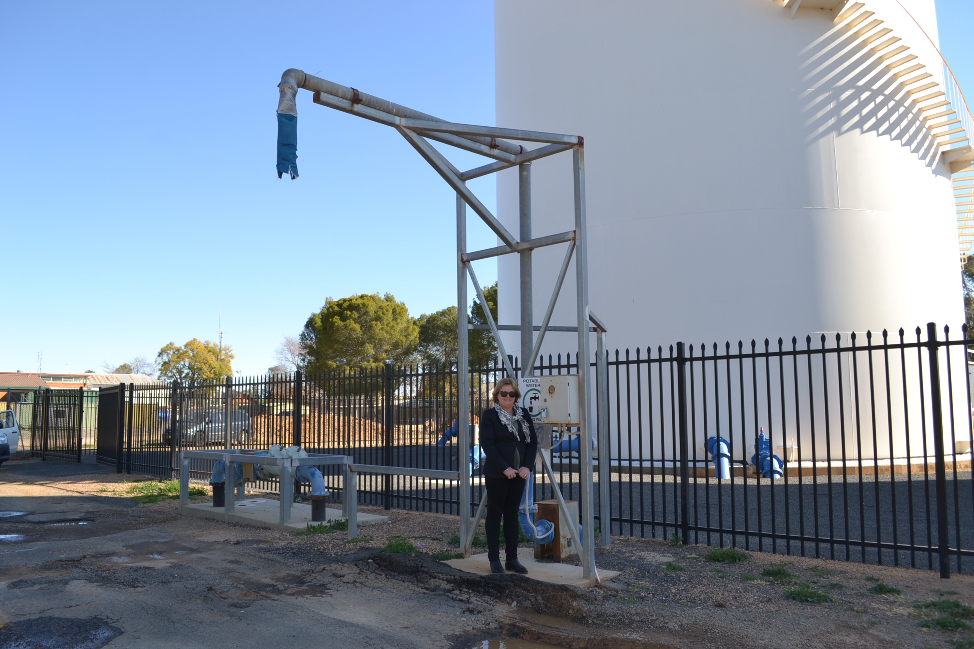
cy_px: 324
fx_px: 730
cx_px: 487
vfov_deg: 47.9
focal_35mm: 27
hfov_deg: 67.4
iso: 100
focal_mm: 18
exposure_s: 1/200
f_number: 6.3
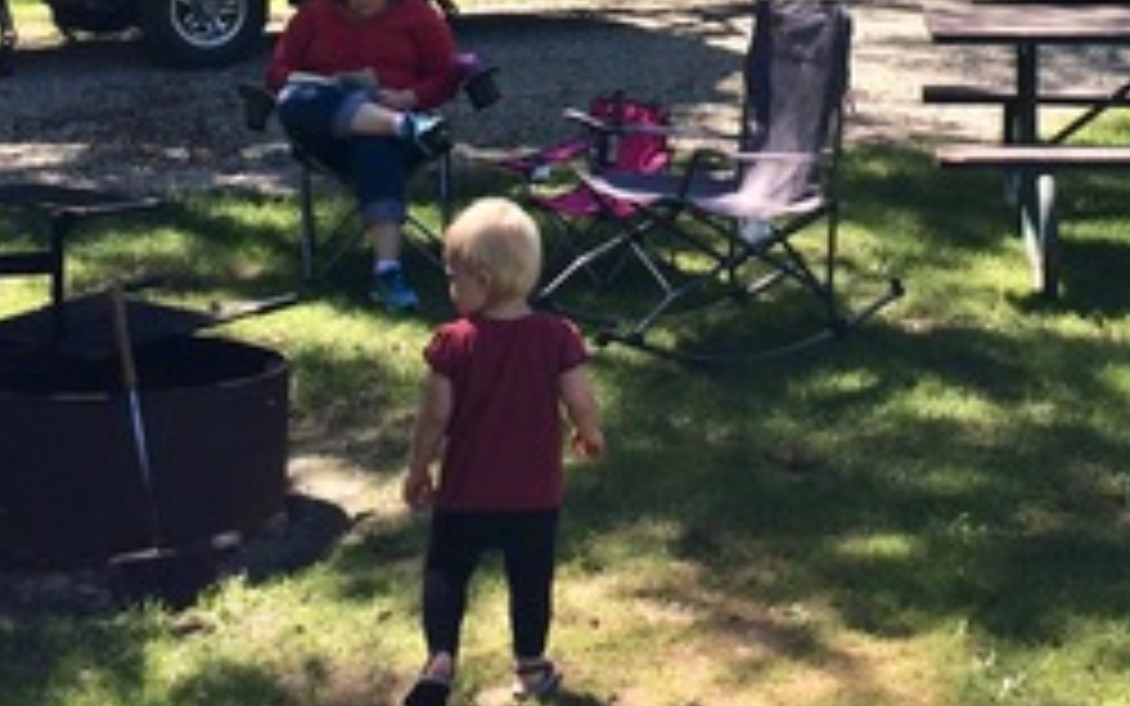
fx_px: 2341
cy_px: -58
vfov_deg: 16.7
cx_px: 698
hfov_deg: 27.1
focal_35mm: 76
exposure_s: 1/672
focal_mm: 4.12
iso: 32
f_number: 2.2
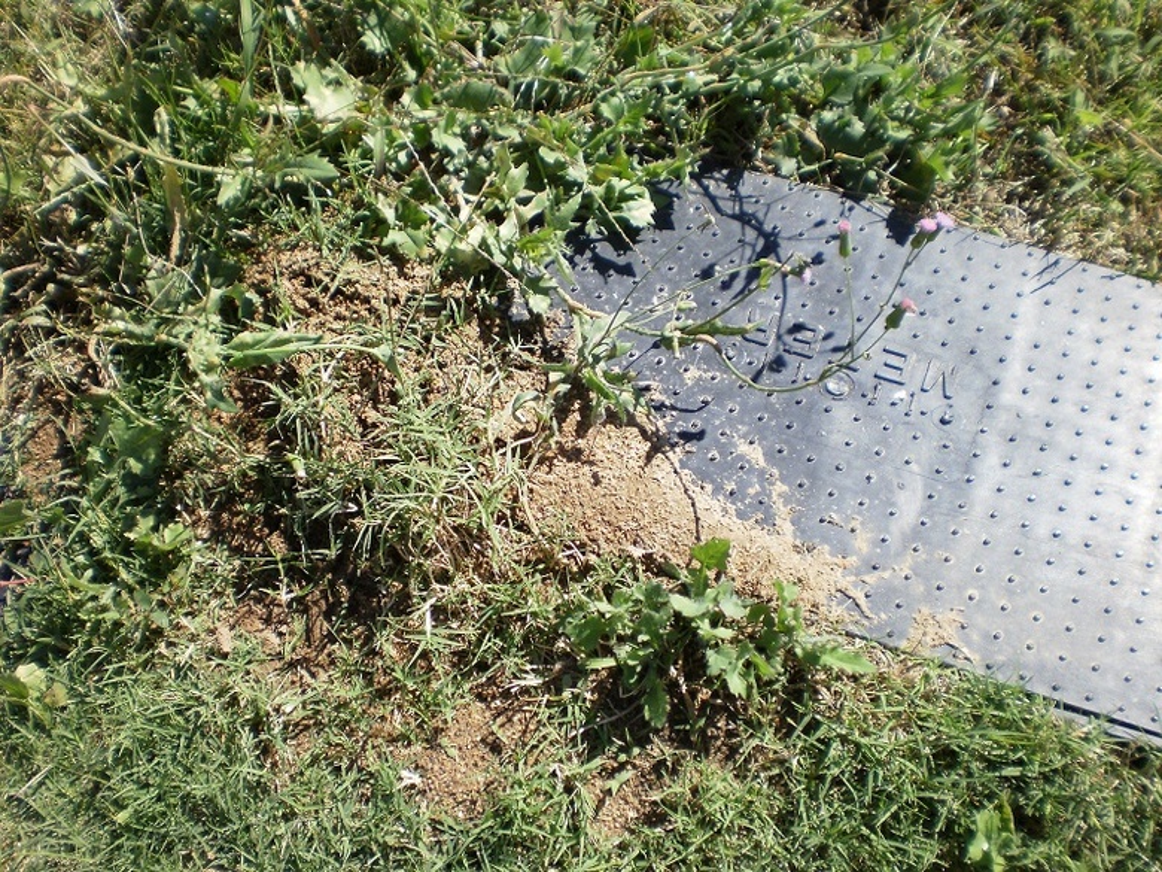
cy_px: 436
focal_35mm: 38
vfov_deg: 37.7
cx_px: 581
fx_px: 1276
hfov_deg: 49.0
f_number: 3.1
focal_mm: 6.3
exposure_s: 1/640
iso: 100
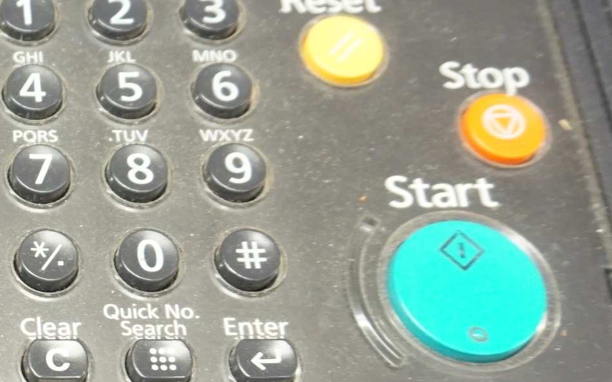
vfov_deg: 15.5
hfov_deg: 21.5
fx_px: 1401
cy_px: 266
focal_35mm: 84
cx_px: -247
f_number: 4
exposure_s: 1/60
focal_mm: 16
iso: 1250
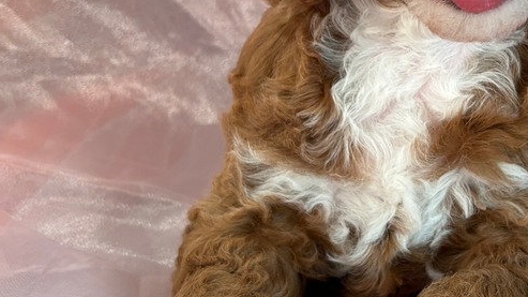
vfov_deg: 17.3
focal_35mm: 69
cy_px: 50
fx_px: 966
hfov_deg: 29.9
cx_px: 422
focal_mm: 5.7
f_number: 1.5
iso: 64
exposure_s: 1/120
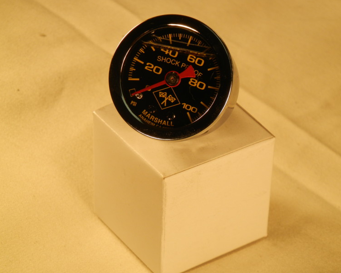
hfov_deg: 13.9
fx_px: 1403
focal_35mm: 139
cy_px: 136
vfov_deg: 11.1
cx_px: 167
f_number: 4.6
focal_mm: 24
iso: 160
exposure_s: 1/942
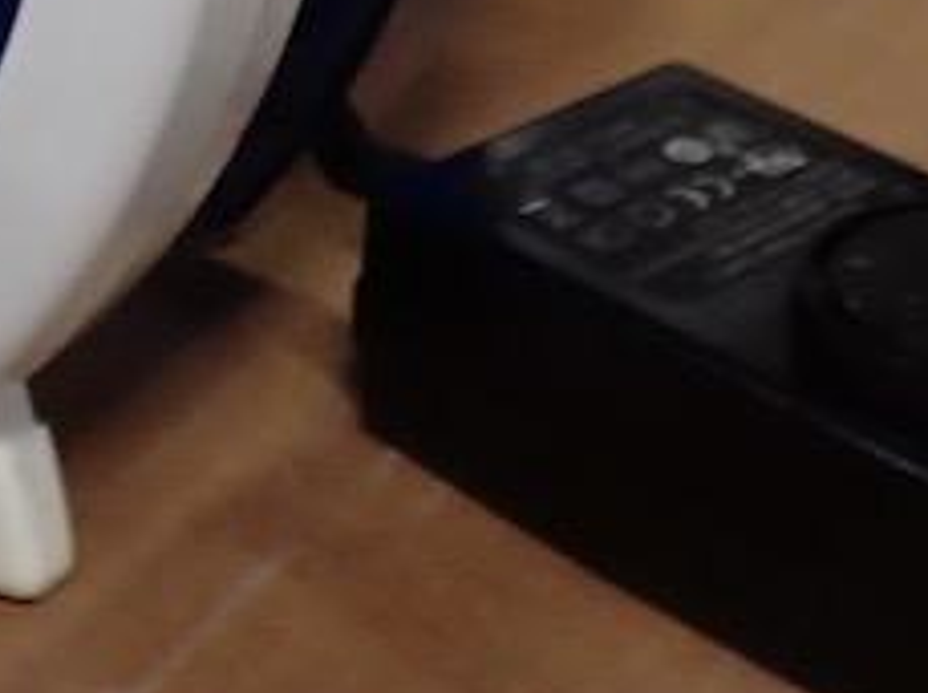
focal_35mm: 168
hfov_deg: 11.6
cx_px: -97
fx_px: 4497
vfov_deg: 8.8
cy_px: 130
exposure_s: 1/30
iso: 320
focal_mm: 5.5
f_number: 2.3
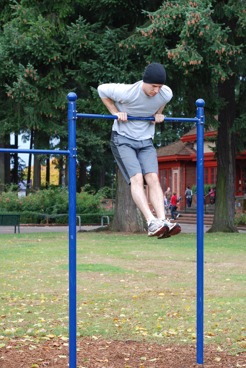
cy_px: 184
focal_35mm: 75
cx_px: 123
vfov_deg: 27.0
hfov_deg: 18.2
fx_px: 767
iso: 180
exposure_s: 1/125
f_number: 5.6
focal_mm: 50
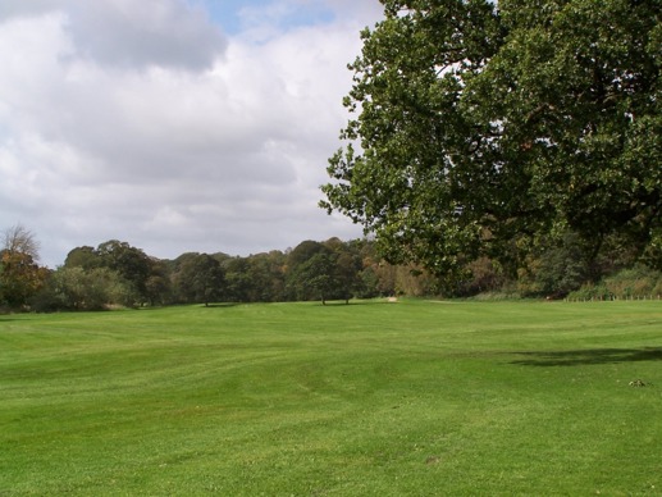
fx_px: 1224
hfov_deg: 30.3
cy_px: 248
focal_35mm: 64
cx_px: 331
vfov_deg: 22.9
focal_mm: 10.7
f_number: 4.5
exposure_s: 1/500
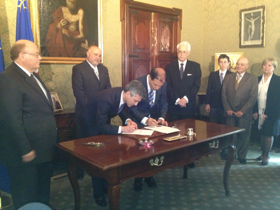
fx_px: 283
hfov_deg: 52.6
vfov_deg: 40.7
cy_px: 105
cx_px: 140
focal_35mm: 35
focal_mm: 4.28
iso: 640
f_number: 2.4
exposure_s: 1/16
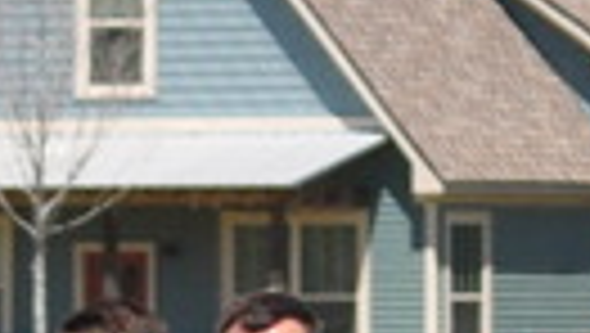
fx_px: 13468
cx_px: 437
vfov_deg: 1.4
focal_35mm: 860
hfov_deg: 2.5
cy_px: 670
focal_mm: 70
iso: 400
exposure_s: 1/1000
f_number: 4.5
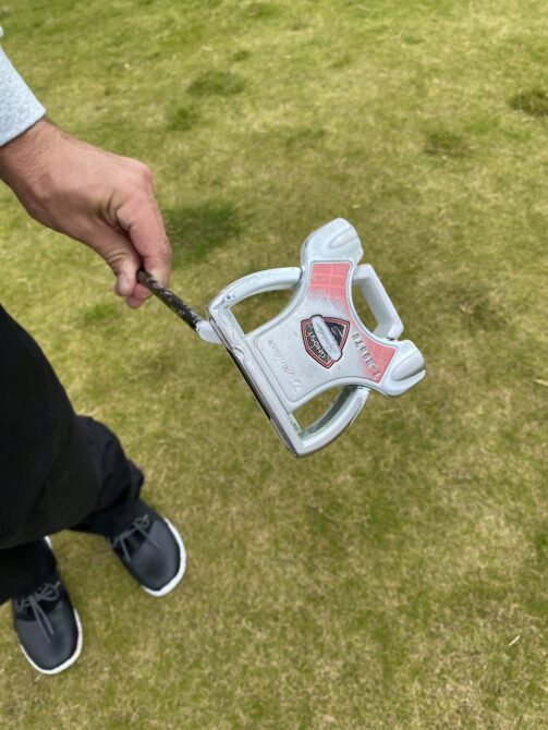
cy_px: 365
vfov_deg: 67.3
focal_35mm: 26
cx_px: 274
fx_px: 548
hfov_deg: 53.1
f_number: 1.8
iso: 32
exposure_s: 1/1043
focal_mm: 4.25
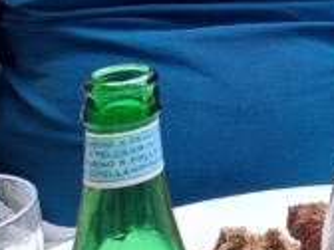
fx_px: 1061
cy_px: -187
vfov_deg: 12.4
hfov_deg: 14.3
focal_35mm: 110
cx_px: 712
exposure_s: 1/100
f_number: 1.8
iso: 50
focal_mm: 4.6
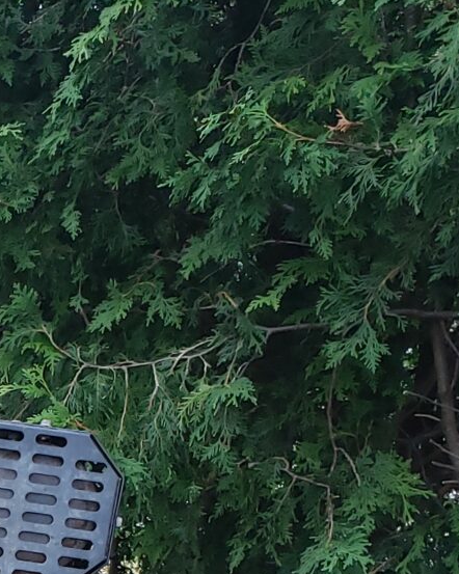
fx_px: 1597
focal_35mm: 94
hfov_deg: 14.9
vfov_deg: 17.7
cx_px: -273
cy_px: 928
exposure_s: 1/100
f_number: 2.4
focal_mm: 4.3
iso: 250
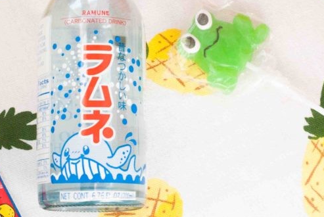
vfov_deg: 12.5
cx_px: 107
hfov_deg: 18.7
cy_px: 38
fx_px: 982
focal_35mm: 109
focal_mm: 35
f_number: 9
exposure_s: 1/160
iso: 800
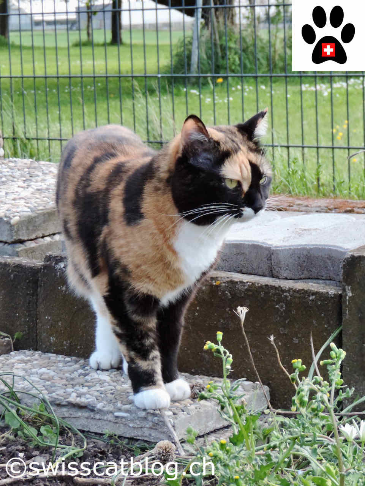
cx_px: 182
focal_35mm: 70
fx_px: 983
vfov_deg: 27.8
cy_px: 243
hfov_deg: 21.0
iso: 400
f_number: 3.9
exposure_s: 1/320
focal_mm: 12.4
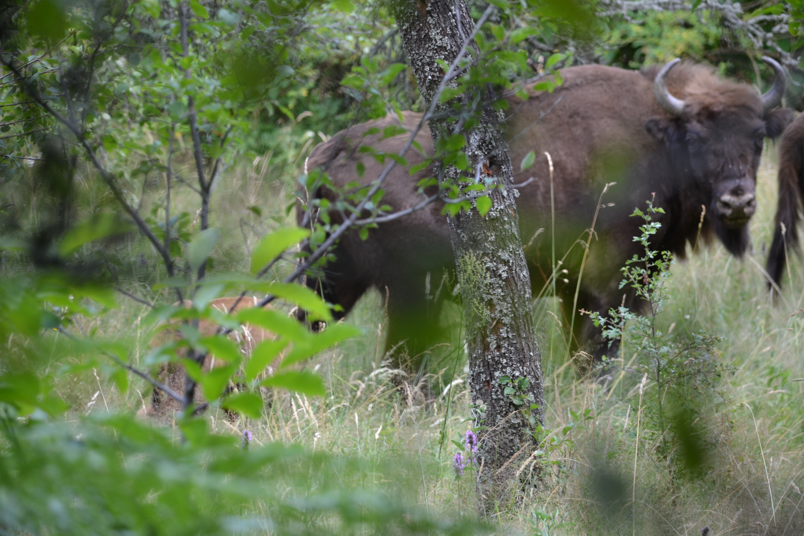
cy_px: 268
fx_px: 4690
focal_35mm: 210
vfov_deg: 6.5
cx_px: 402
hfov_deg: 9.8
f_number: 4.8
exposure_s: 1/200
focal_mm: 140
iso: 400
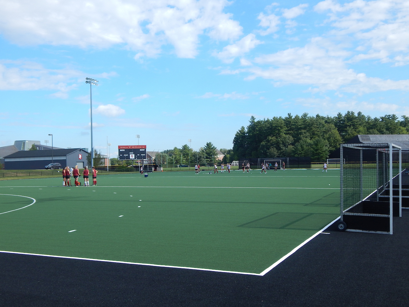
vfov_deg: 37.7
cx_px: 204
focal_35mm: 38
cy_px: 154
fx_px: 449
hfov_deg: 49.0
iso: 125
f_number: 3.4
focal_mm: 6.8
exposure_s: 1/1000
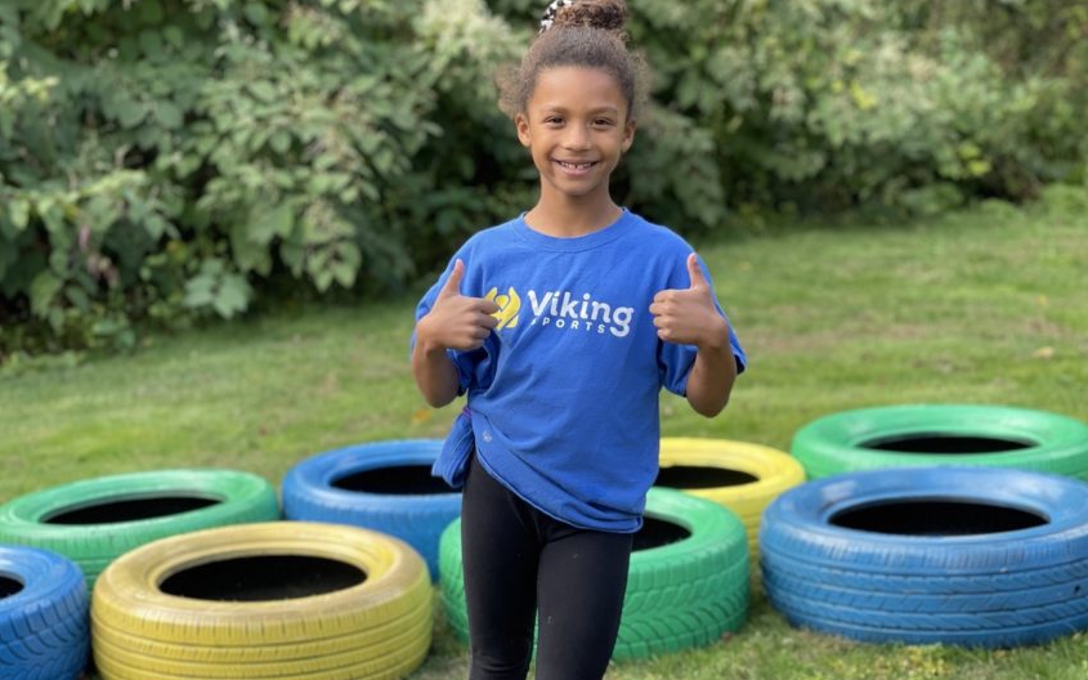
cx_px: 544
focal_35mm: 68
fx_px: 2016
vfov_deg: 19.1
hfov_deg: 30.2
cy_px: 406
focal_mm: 7.5
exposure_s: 1/121
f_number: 2.2
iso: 50
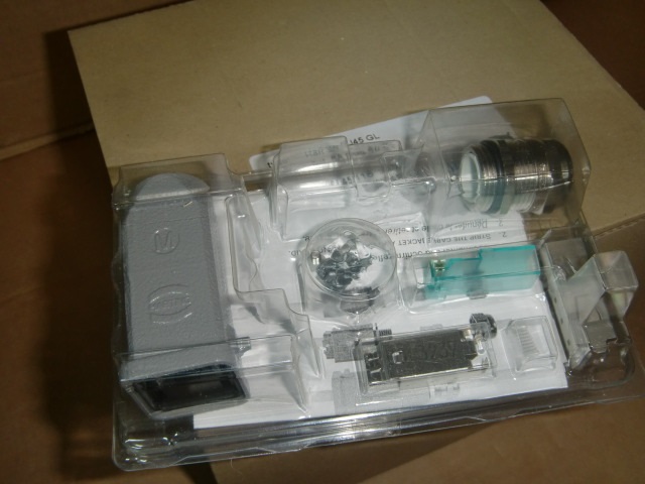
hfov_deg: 49.0
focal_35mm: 38
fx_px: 708
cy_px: 242
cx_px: 322
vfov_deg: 37.7
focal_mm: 6.66
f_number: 3.9
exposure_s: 1/60
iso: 64
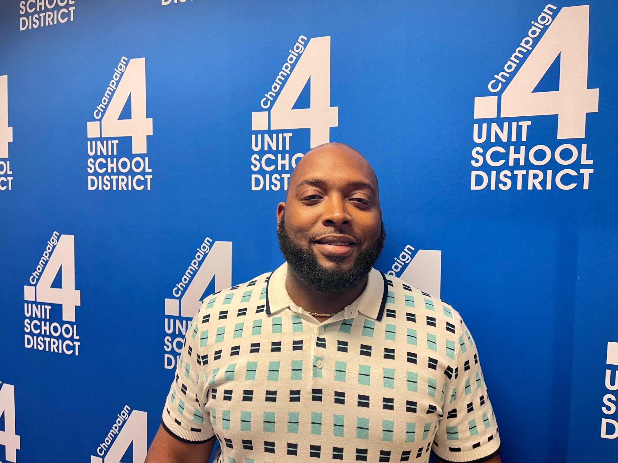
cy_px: 232
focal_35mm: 26
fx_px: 464
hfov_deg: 67.3
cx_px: 309
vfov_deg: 53.1
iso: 80
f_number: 1.6
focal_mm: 5.1
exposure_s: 1/60
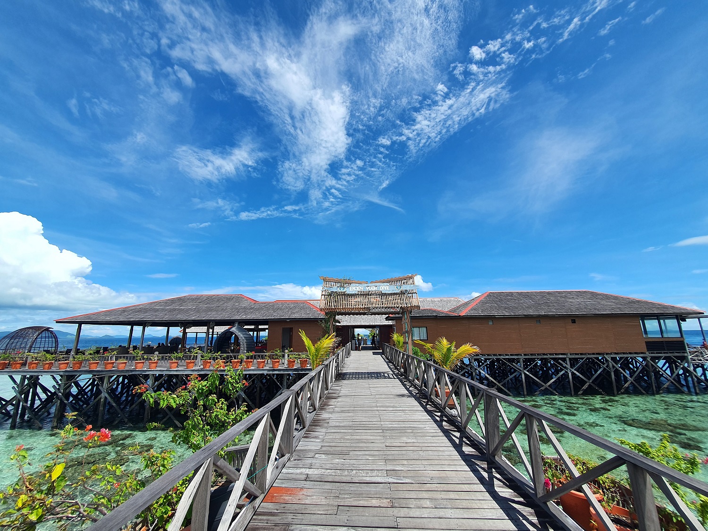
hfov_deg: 106.2
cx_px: 354
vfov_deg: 89.9
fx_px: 266
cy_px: 266
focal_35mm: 13
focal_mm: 1.8
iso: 50
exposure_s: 1/964
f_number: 2.2
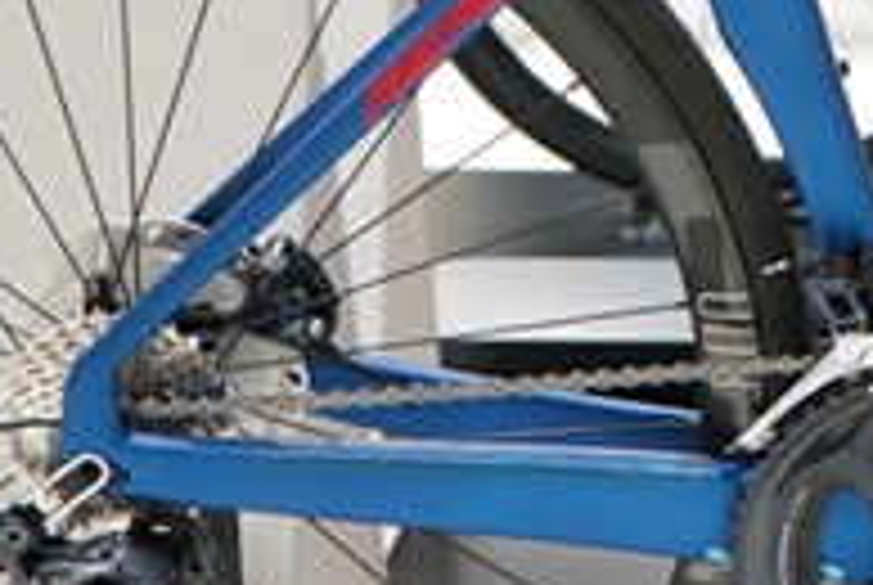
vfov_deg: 9.6
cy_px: 79
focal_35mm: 143
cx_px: 1102
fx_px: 3473
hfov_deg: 13.8
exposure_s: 1/60
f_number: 4.5
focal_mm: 37
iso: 1600
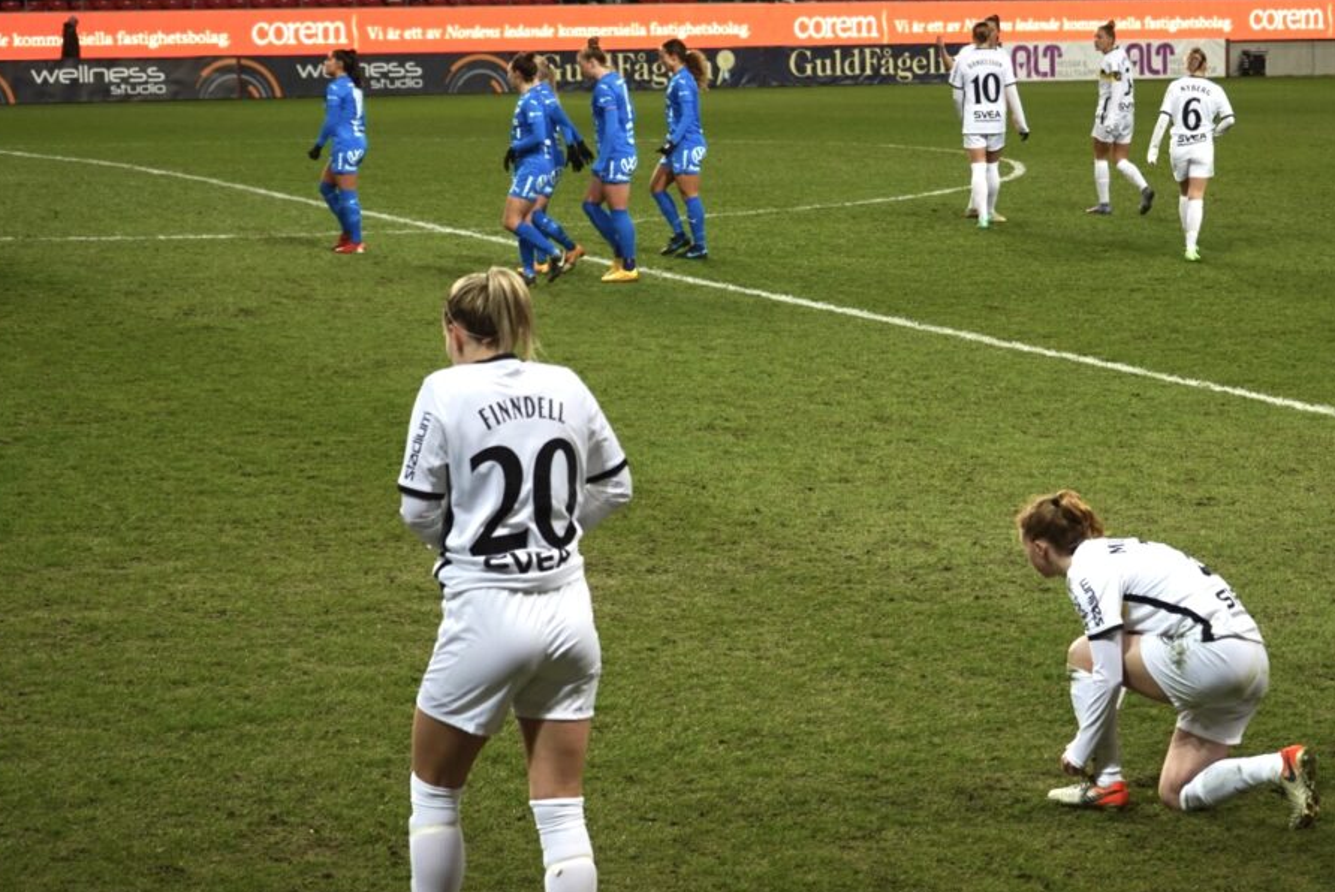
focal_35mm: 99
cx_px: 913
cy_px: 439
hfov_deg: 20.5
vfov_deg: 13.8
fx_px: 3673
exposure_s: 1/200
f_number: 5.6
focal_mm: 69
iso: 250
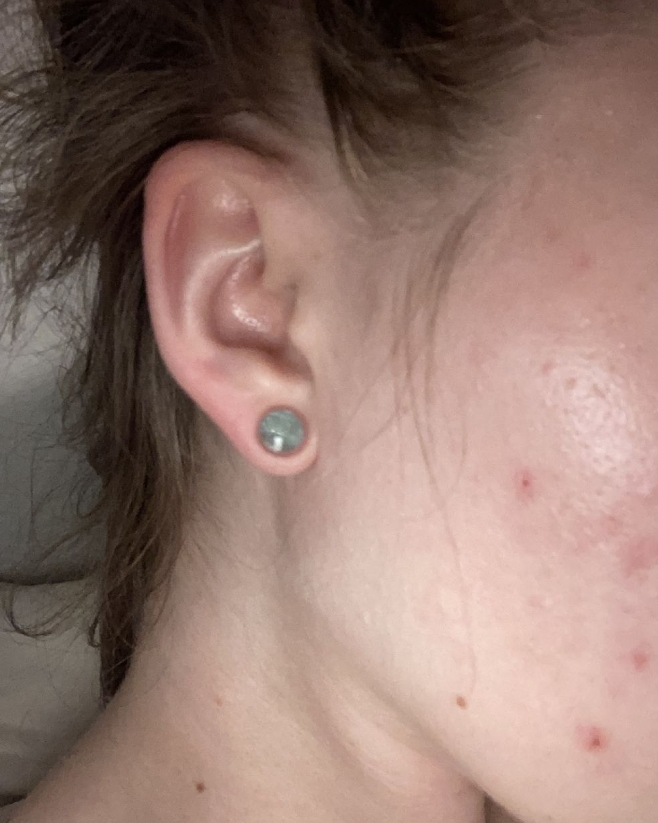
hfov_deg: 43.3
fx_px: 828
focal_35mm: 34
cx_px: 335
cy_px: 438
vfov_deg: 52.8
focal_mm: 2.87
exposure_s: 1/34
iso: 200
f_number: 2.2
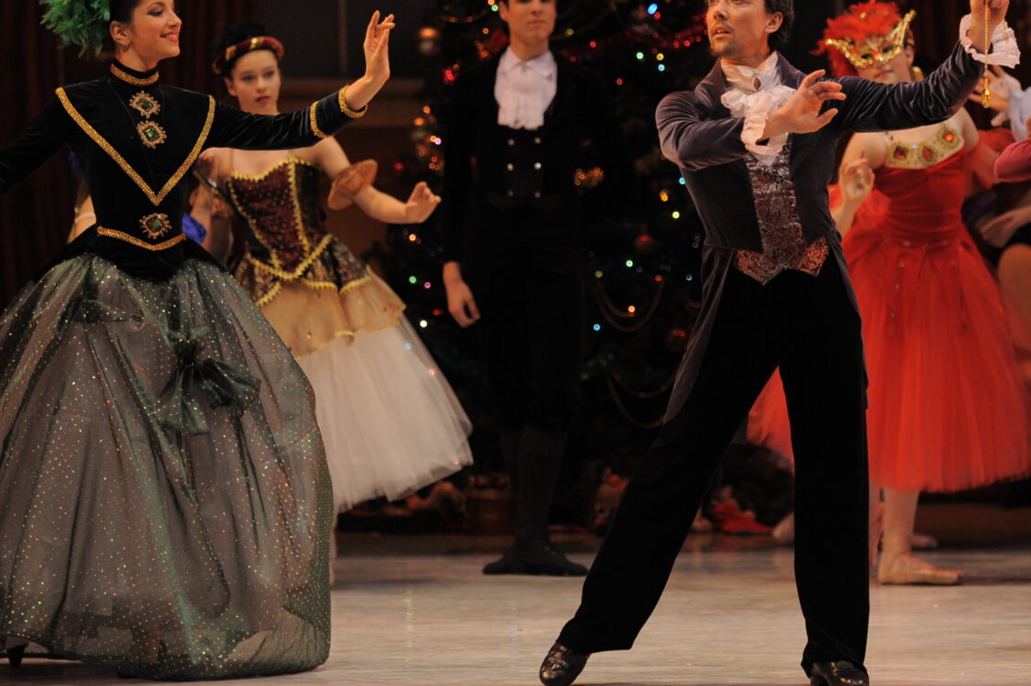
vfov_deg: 5.4
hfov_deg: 8.1
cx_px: 650
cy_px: 121
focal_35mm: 253
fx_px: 7241
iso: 1250
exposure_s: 1/400
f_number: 2.8
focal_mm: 140
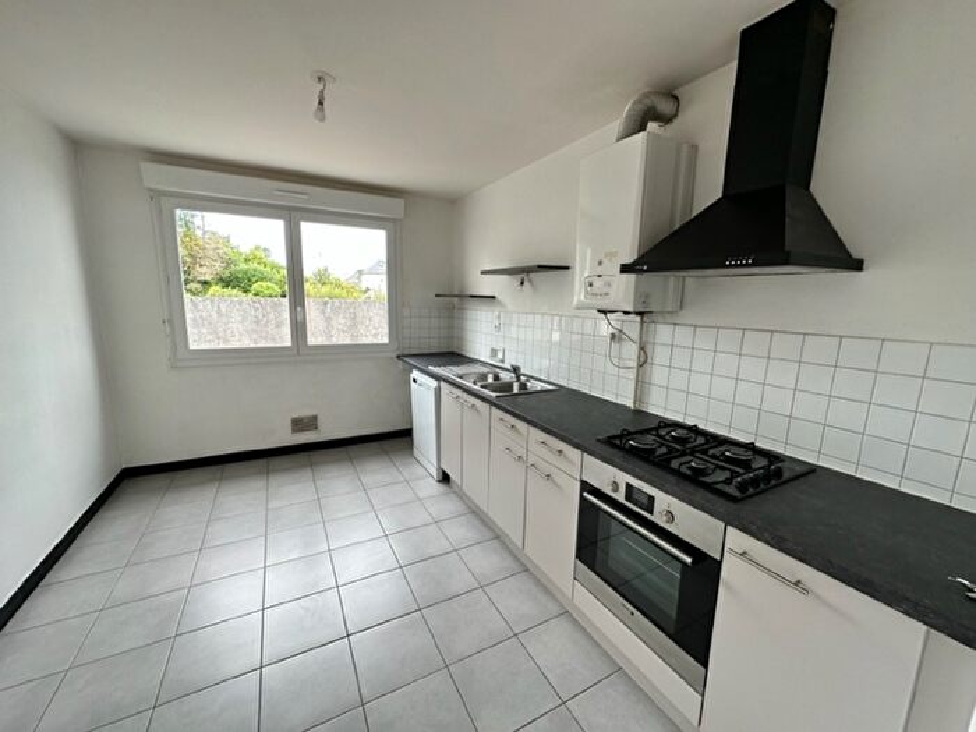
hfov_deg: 102.1
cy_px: 366
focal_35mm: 14
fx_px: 395
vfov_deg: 85.7
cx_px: 488
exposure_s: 1/99
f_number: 2.2
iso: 64
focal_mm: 2.22
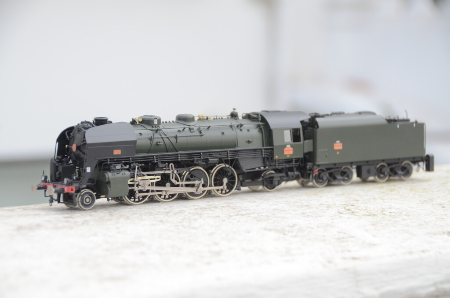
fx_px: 1310
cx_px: 225
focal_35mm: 105
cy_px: 149
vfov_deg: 13.0
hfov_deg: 19.5
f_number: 5
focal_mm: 70
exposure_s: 1/250
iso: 720
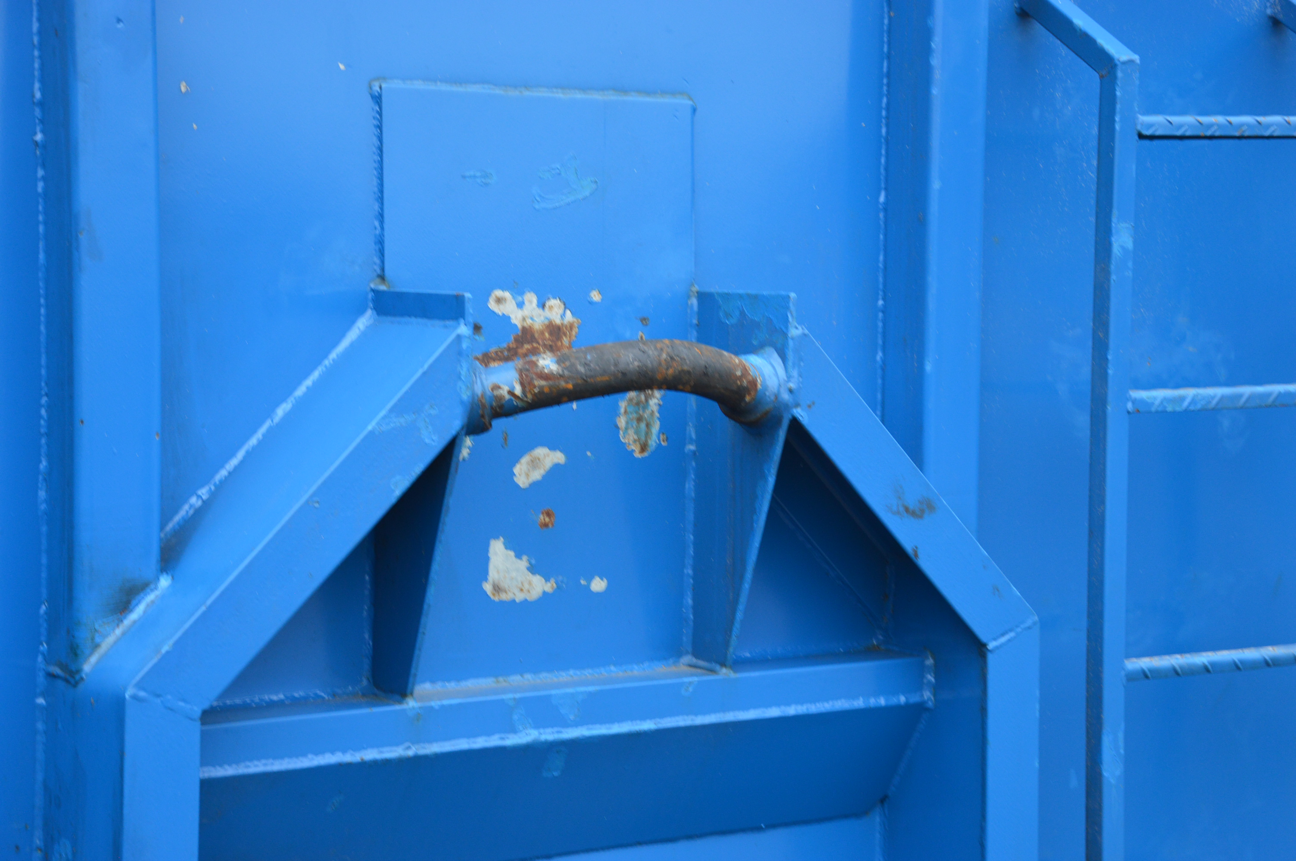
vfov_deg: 17.5
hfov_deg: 26.0
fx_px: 2805
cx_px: 648
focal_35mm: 78
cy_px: 430
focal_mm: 52
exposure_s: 1/60
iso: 500
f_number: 5
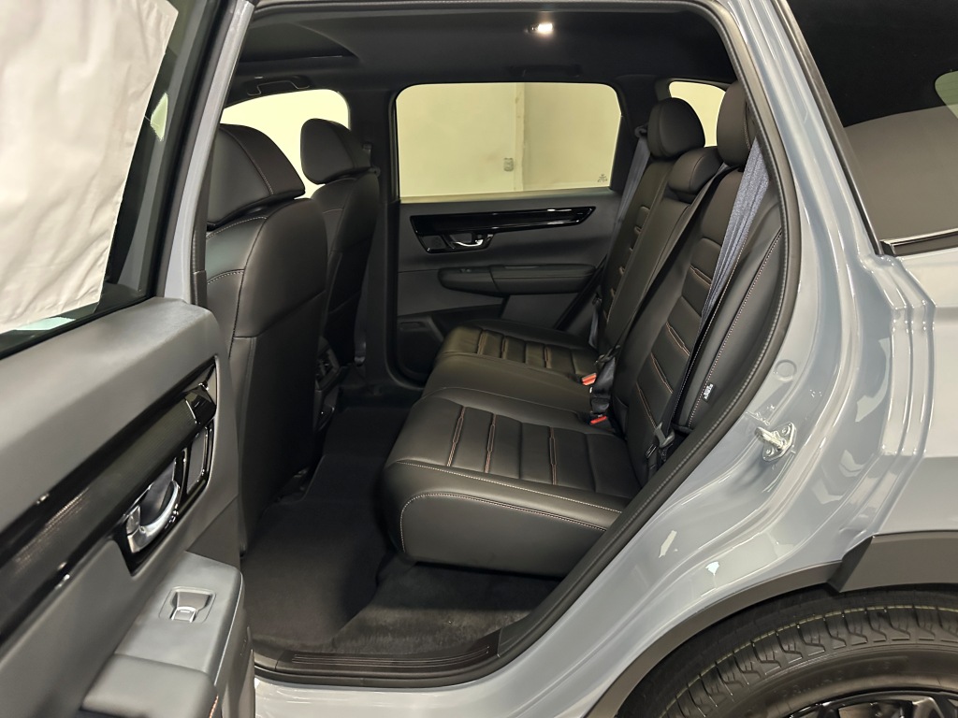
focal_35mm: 24
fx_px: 664
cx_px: 479
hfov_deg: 71.6
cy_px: 359
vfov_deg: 56.8
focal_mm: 6.86
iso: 1000
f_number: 1.78
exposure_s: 1/40
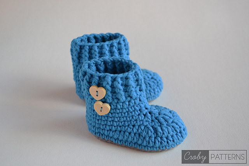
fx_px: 374
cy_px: 83
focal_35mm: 54
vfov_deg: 25.1
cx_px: 124
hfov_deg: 36.9
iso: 1400
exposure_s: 1/125
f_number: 6.3
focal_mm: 36
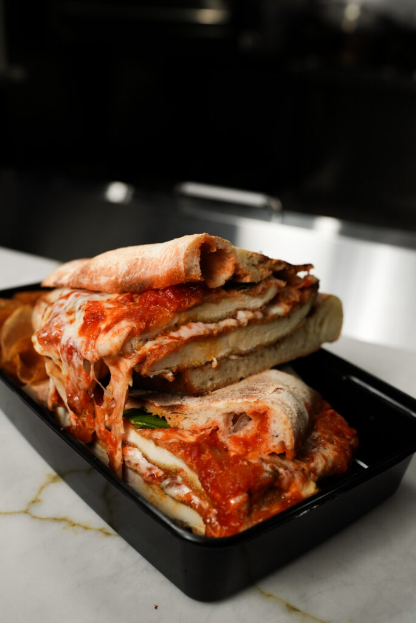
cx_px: 208
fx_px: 606
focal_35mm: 35
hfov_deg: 37.9
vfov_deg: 54.4
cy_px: 312
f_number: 5
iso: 400
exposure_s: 1/160
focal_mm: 35
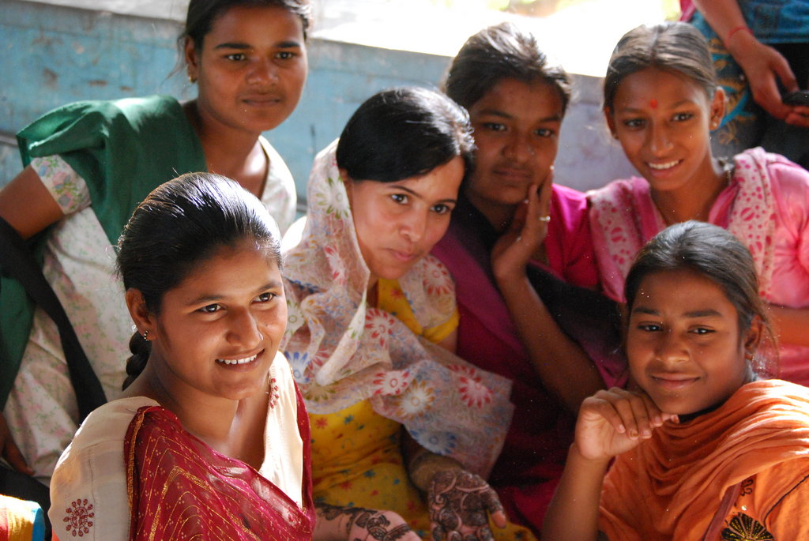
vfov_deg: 15.2
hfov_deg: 22.6
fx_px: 2024
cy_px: 270
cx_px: 404
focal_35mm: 90
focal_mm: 60
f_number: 4.2
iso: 1400
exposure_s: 1/125
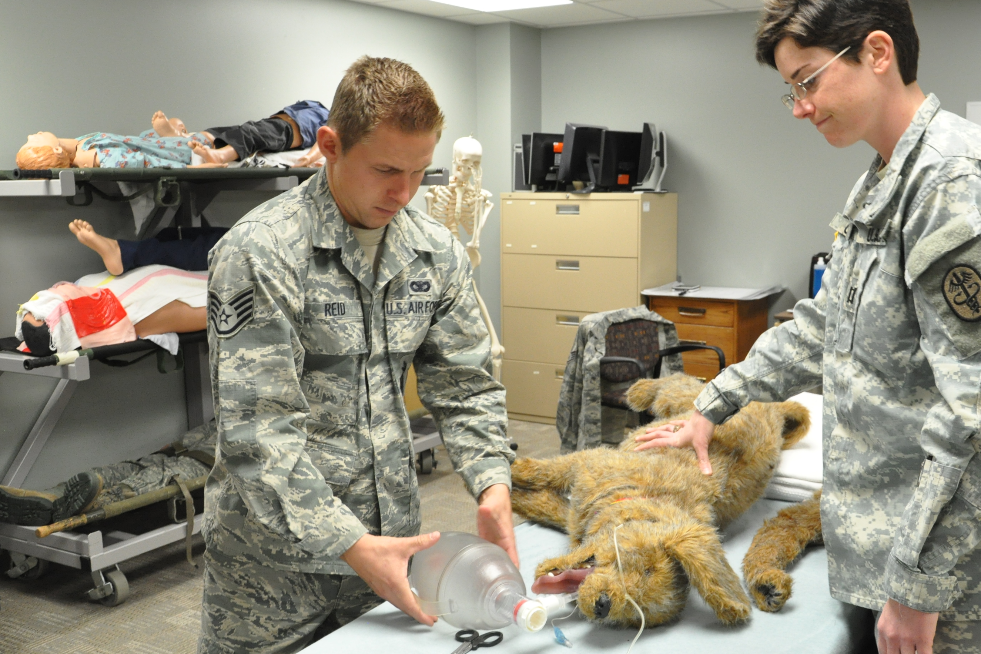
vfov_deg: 33.4
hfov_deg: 48.4
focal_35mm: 40
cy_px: 317
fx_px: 1090
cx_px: 546
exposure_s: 1/50
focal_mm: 22
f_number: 7.1
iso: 1600
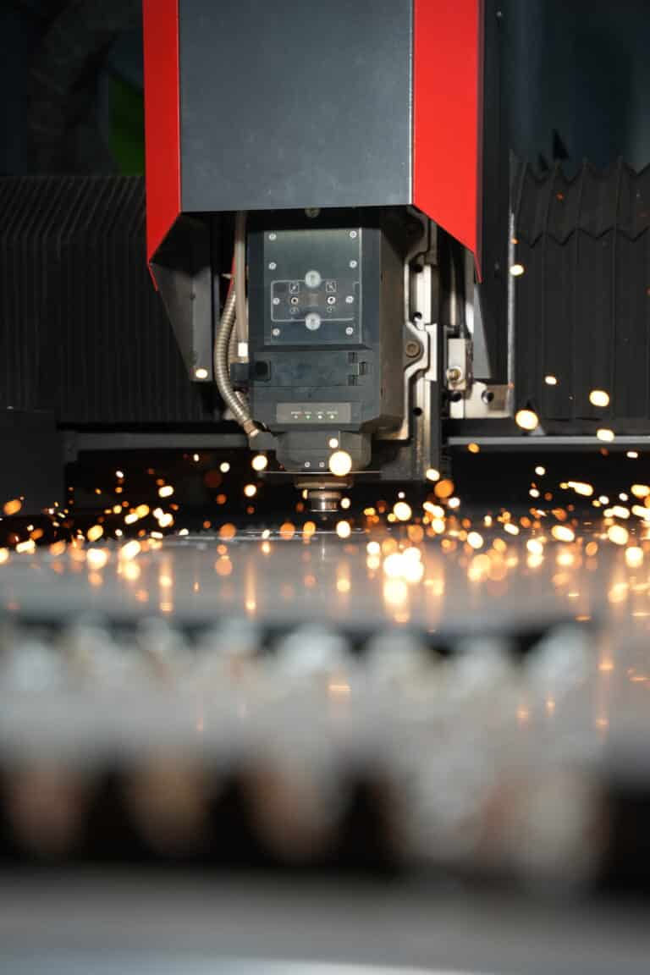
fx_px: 1896
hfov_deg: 19.5
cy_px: 488
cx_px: 325
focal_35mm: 70
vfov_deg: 28.8
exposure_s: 1/200
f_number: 2.8
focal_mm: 70
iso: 640
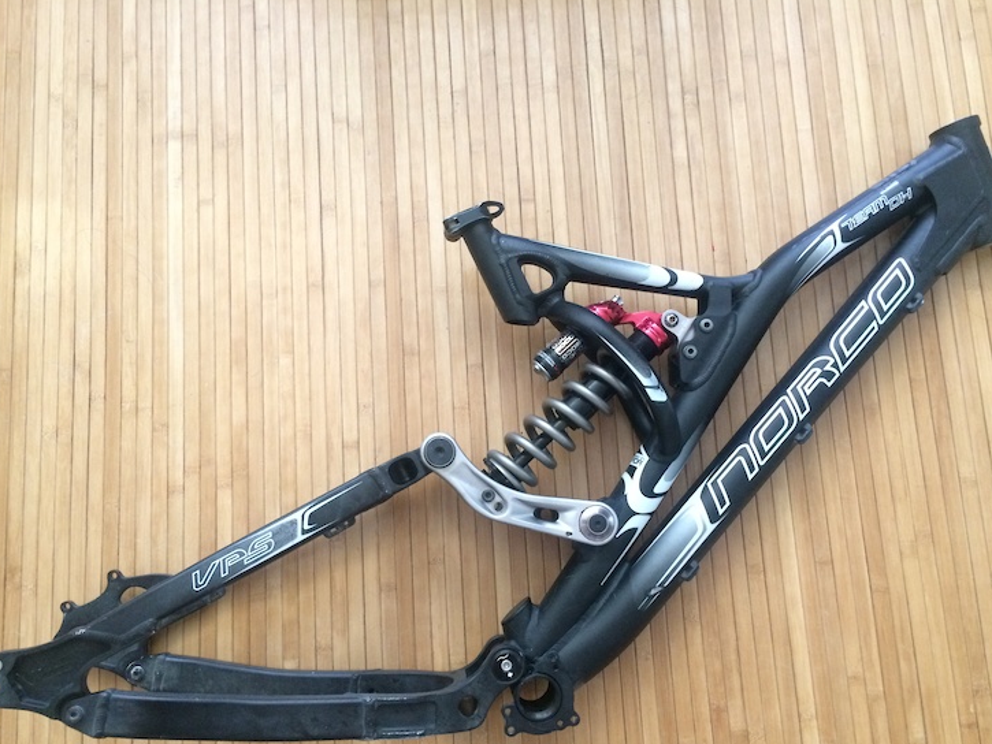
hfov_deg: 56.8
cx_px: 508
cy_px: 398
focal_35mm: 32
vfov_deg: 44.1
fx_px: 917
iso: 320
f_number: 2.2
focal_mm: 4.15
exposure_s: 1/30
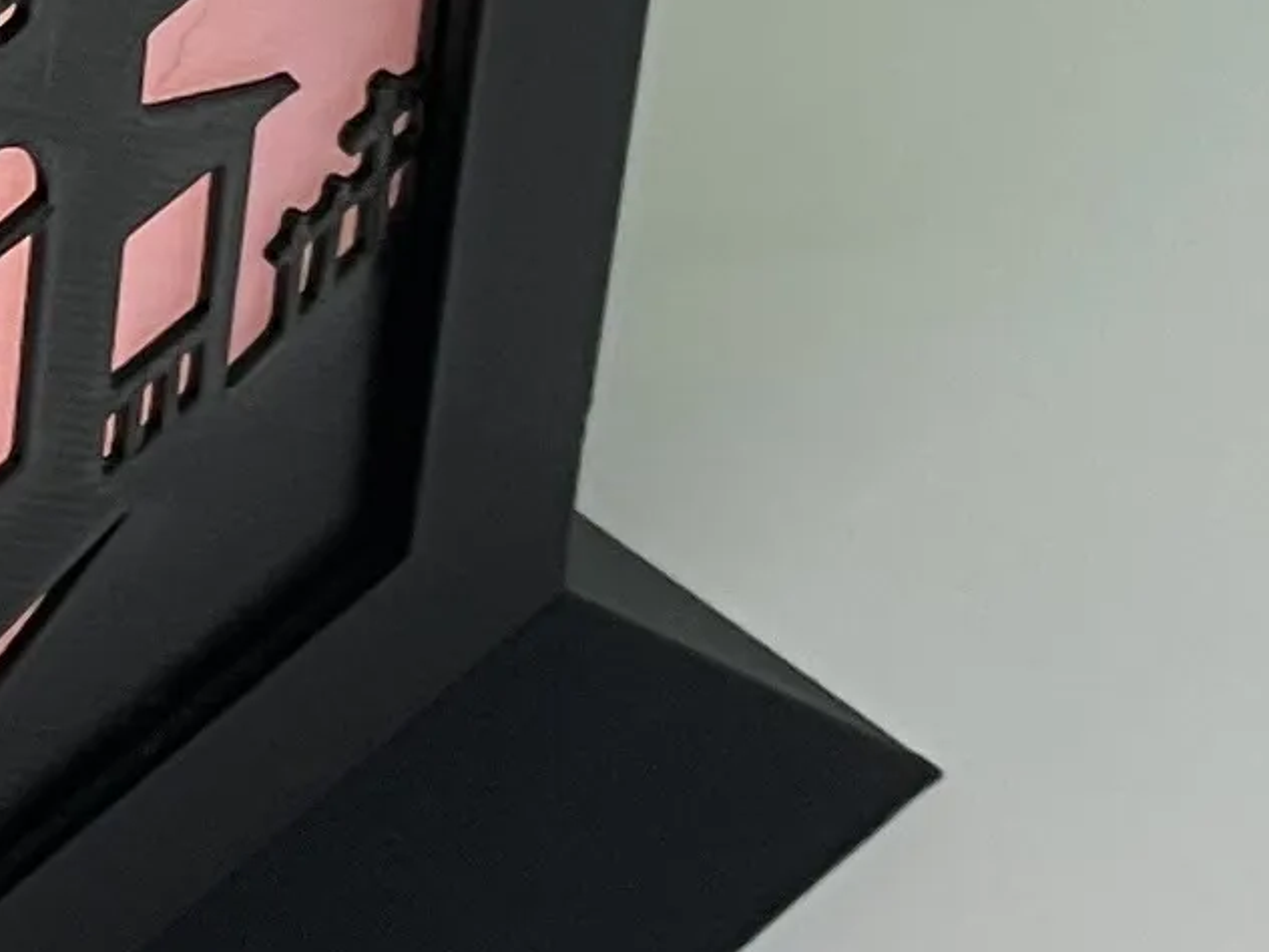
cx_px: -1132
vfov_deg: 4.5
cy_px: -313
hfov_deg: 5.8
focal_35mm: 332
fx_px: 12171
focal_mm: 6
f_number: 2
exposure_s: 1/101
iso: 25
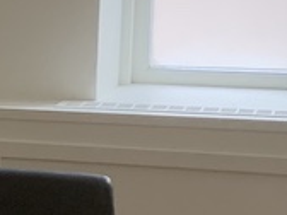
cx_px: -289
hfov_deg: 9.9
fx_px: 1542
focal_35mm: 186
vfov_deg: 7.9
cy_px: 251
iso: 80
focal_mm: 4.25
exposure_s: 1/121
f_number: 1.8
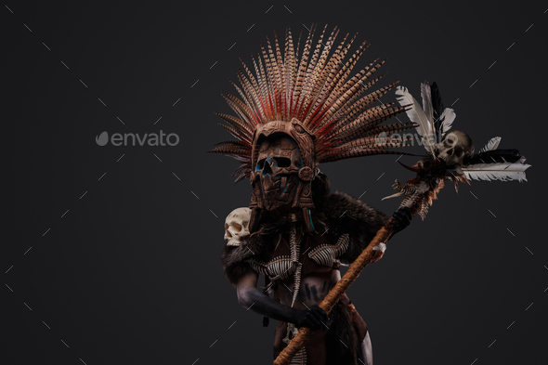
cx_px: 274
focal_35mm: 40
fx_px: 609
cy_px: 182
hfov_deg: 48.5
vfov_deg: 33.4
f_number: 9
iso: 160
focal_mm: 40
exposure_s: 1/100
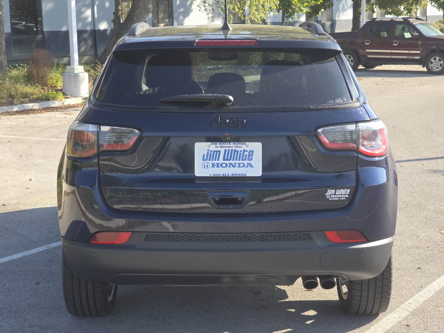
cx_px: 222
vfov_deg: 21.3
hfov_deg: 28.2
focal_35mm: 69
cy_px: 166
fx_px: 885
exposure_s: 1/599
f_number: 2.4
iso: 50
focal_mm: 7.9
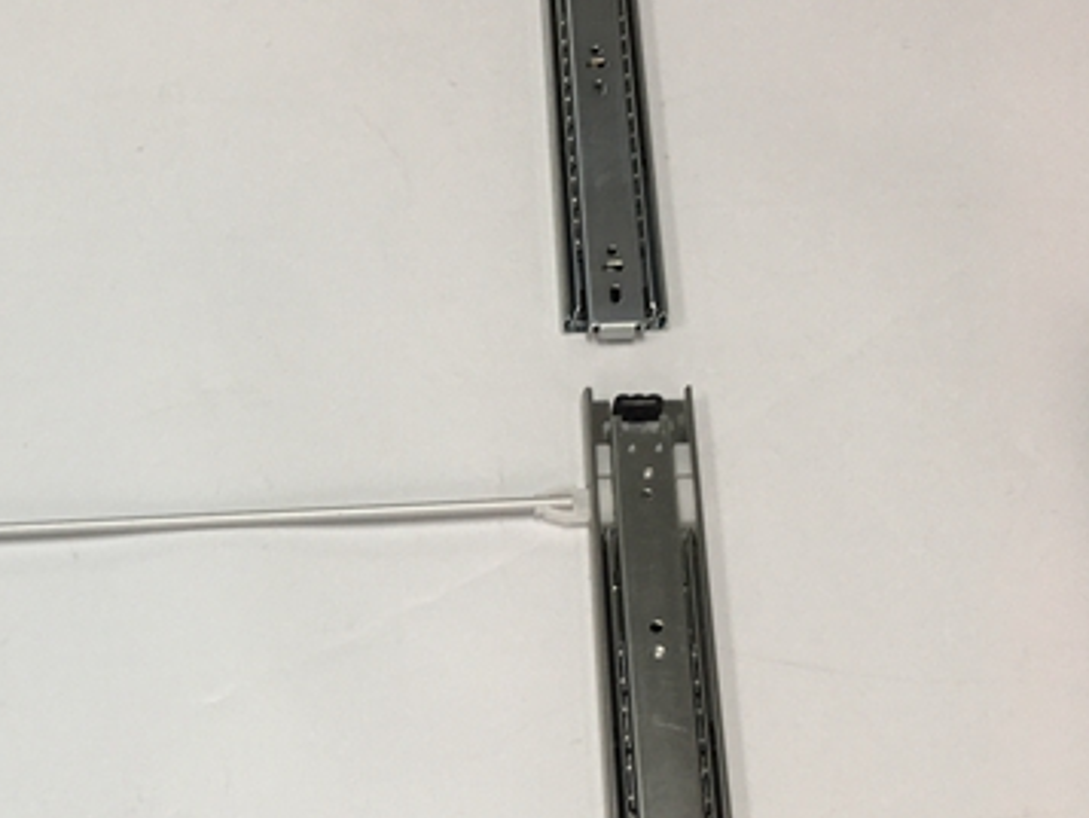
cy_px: 624
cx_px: -46
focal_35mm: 61
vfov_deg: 23.8
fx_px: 1920
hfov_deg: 29.2
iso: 25
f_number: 2.2
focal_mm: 4.15
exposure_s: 1/50
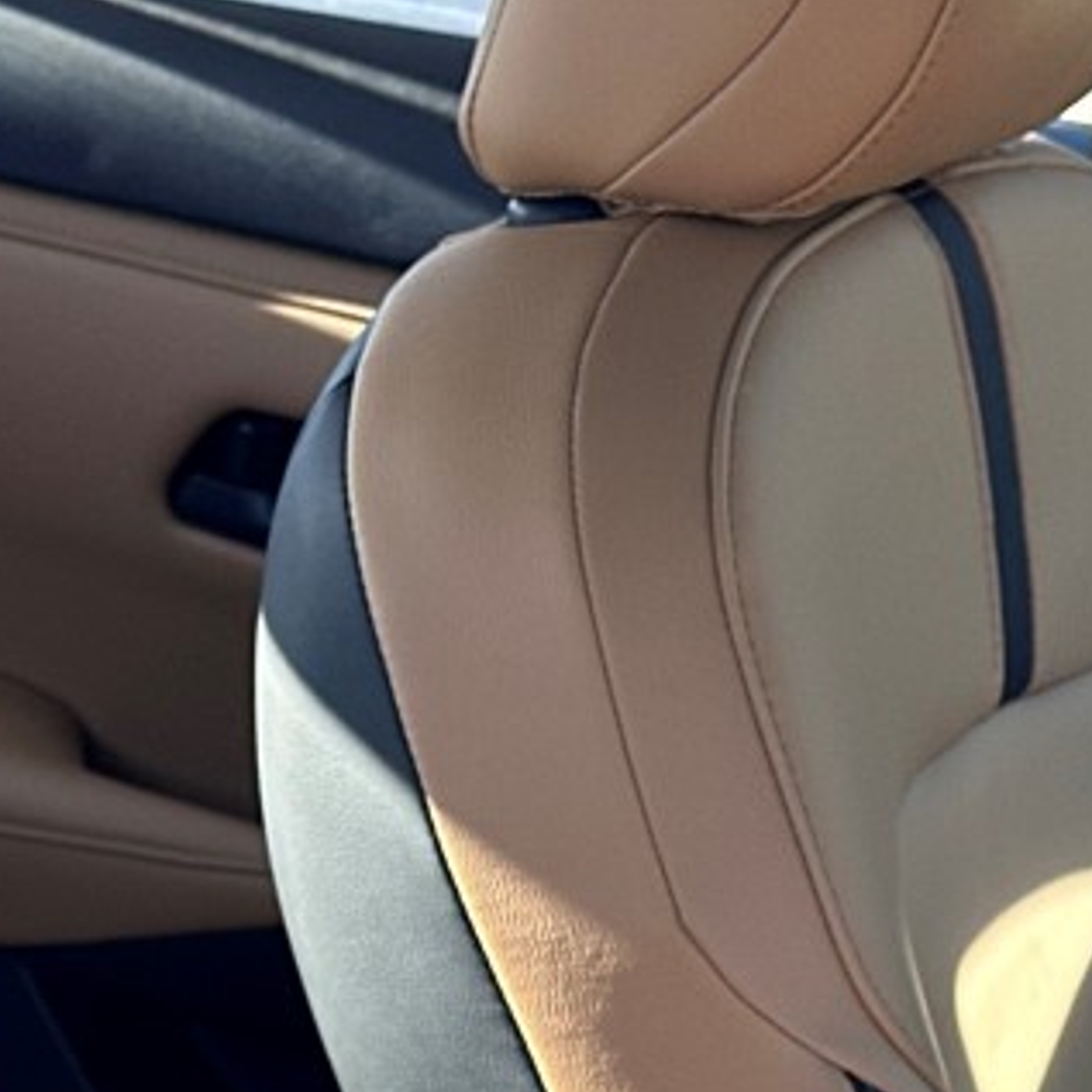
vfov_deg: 12.5
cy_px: 1192
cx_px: -103
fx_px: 4890
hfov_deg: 12.5
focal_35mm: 137
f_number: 1.78
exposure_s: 1/221
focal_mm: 6.86
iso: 50
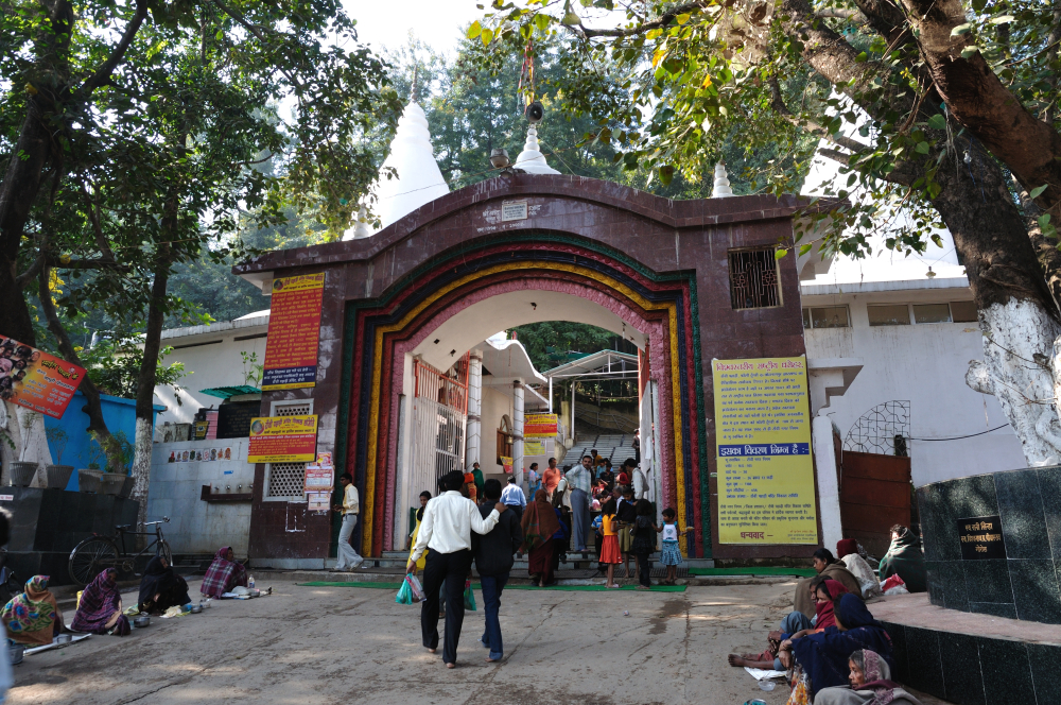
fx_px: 706
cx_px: 530
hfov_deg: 73.8
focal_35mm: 24
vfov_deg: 53.0
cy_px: 352
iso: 200
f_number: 8
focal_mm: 16
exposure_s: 1/60
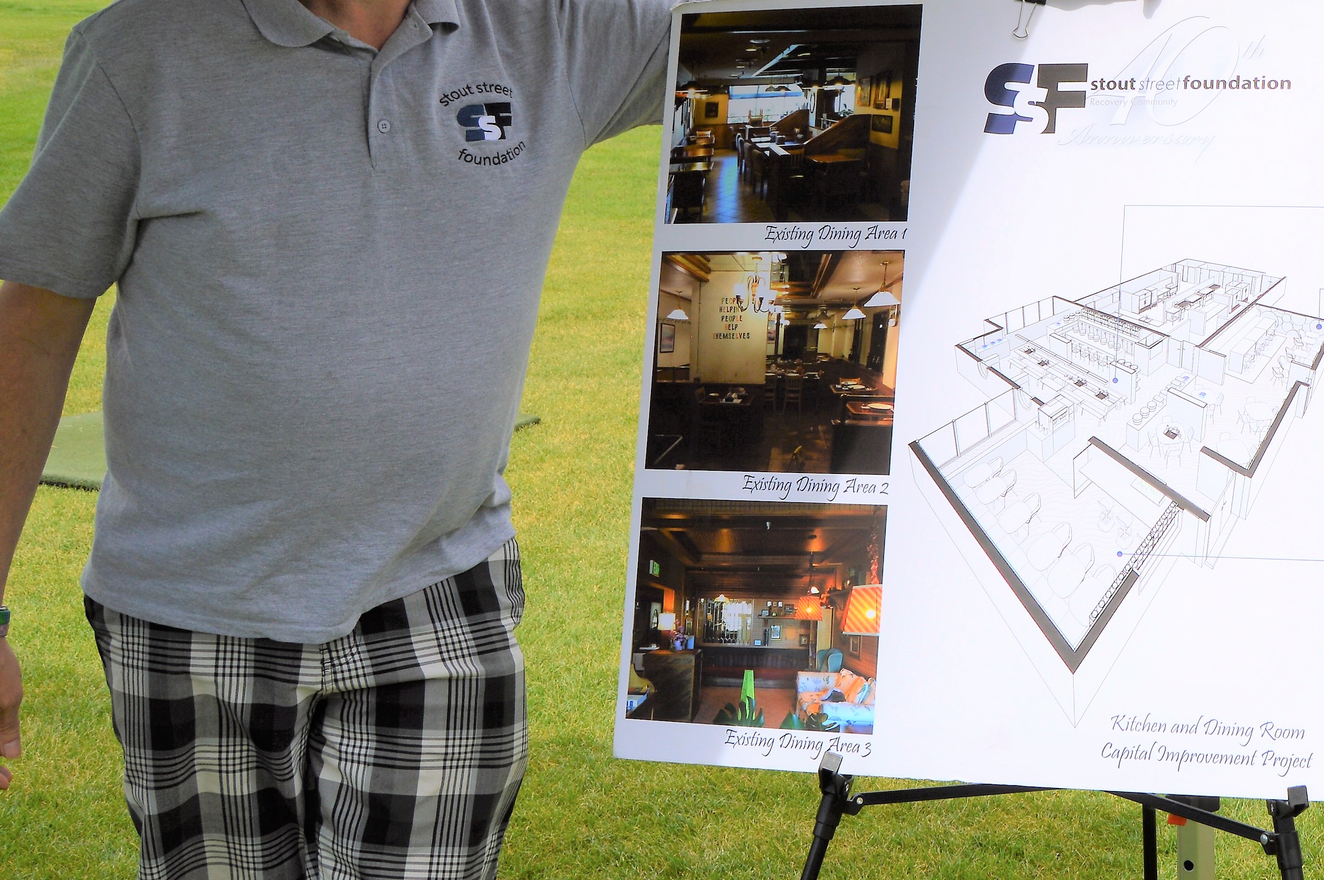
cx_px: 1305
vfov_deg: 22.8
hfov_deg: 31.5
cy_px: 260
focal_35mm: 59
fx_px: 2169
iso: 100
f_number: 8
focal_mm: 19
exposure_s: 1/250
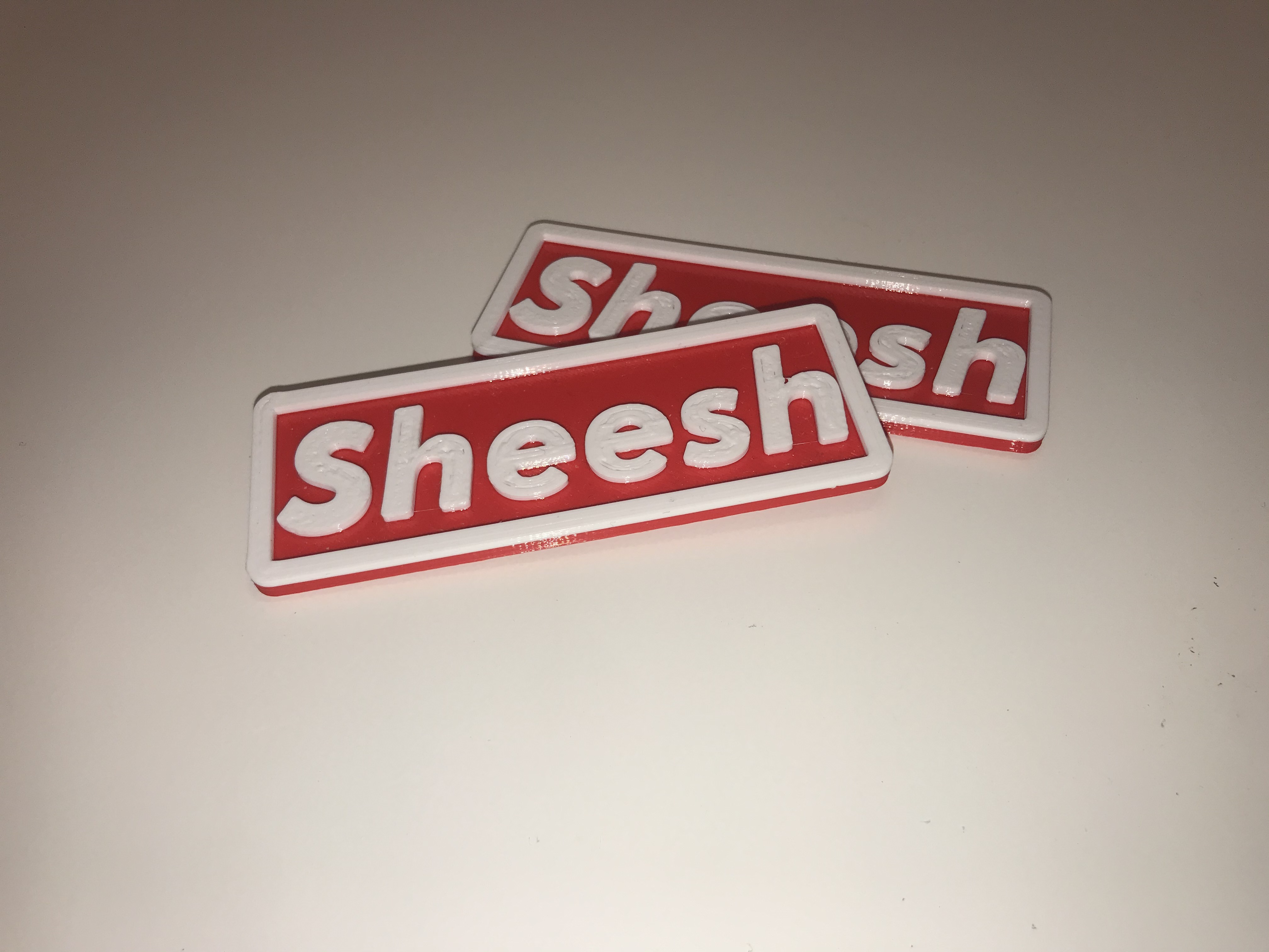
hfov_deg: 63.4
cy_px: 476
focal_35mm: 28
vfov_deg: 49.7
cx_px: 634
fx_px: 1026
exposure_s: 1/1244
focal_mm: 3.99
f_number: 1.8
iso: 20
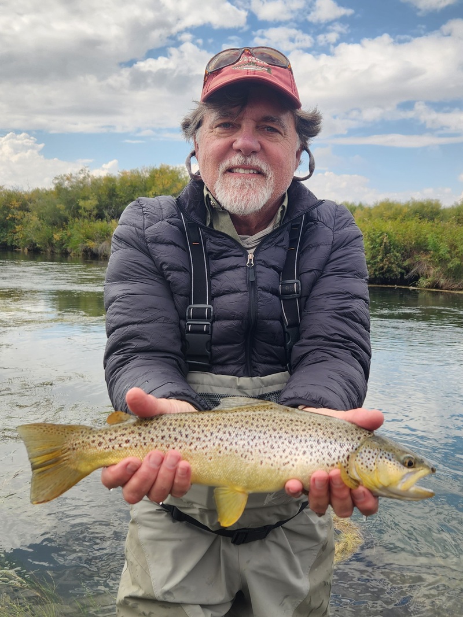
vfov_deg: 73.9
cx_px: 232
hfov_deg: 58.9
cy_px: 308
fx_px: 410
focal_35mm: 23
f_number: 1.8
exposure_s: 1/667
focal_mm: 5.4
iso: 20
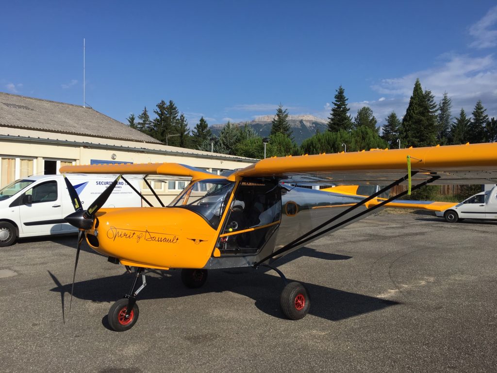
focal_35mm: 29
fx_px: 416
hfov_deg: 61.7
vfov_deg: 48.2
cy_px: 186
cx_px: 248
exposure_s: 1/2262
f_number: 2.2
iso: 25
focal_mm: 4.15
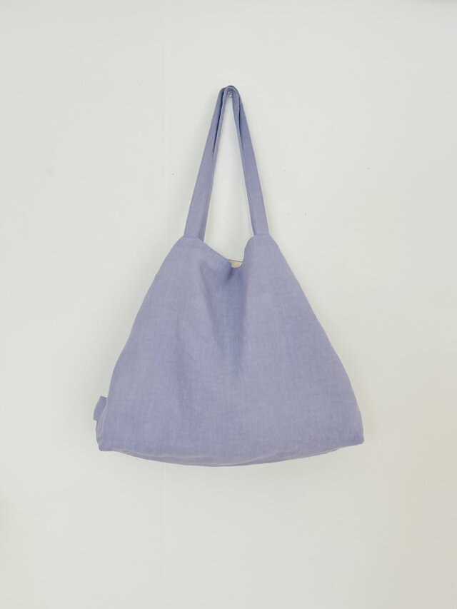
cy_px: 304
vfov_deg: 67.3
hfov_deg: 53.1
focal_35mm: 26
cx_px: 228
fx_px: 458
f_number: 1.5
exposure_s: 1/40
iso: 500
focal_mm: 5.7
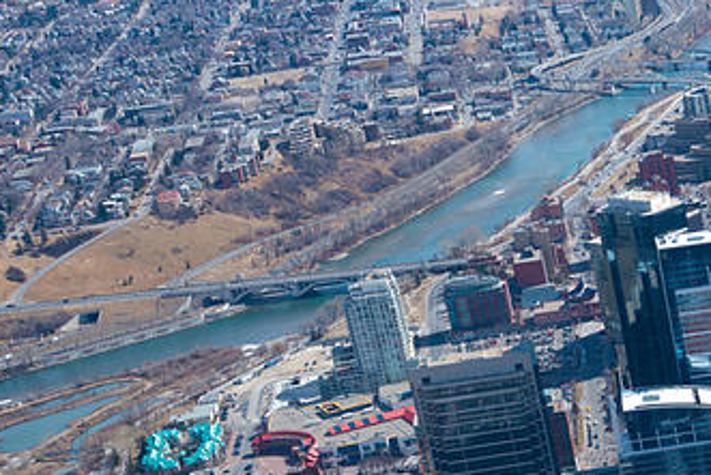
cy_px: 624
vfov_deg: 12.3
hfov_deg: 16.5
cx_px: 1192
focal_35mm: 108
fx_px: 2134
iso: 400
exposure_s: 1/500
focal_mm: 31
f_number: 7.1
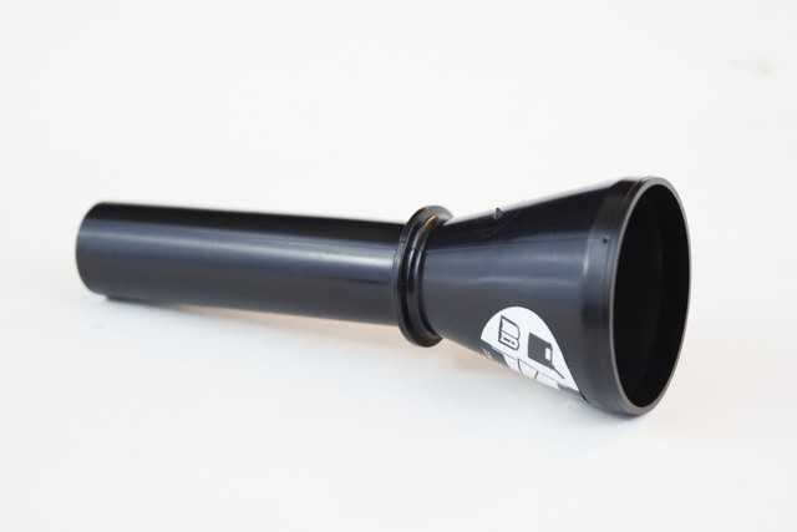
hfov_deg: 24.6
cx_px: 398
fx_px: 1827
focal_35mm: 82
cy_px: 266
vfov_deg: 16.6
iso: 1400
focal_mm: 55
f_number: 5.6
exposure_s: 1/60
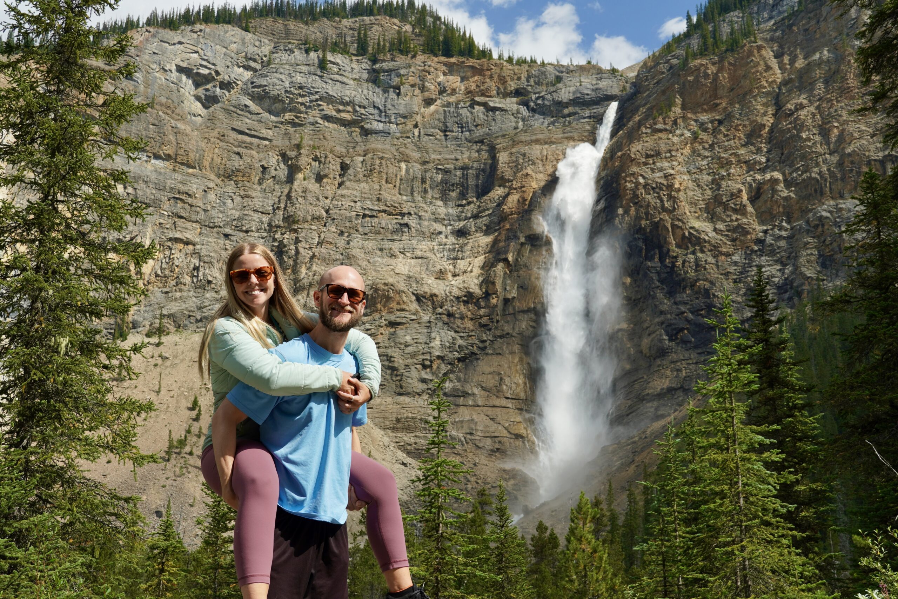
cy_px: 300
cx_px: 449
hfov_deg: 42.3
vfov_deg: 28.9
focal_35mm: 46
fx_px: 1160
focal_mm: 31
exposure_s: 1/160
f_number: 8
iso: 100
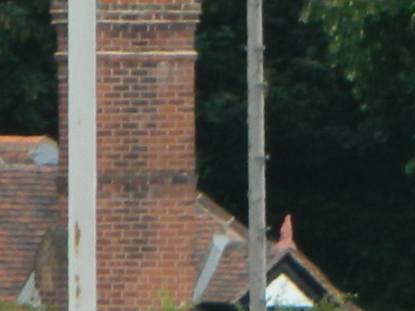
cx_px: 1313
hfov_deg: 1.0
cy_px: 4
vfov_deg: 0.8
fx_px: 23258
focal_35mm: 1940
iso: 80
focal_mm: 50
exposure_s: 1/160
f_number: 5.6
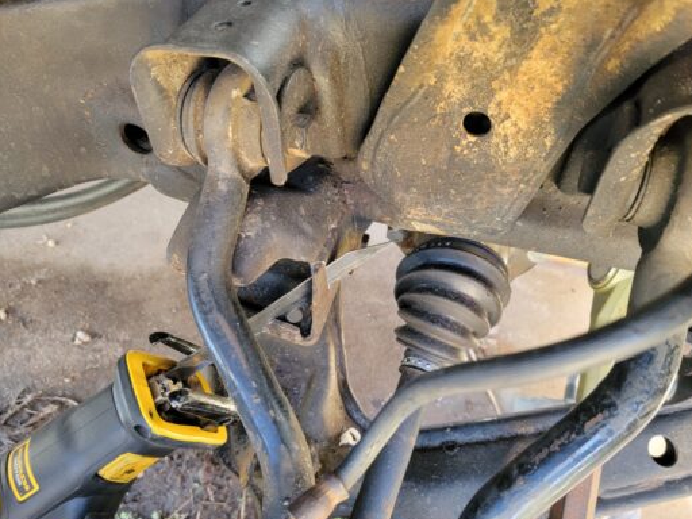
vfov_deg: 54.9
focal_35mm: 25
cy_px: 269
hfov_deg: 69.4
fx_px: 500
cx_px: 337
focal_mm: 6.7
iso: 250
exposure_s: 1/39
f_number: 1.8
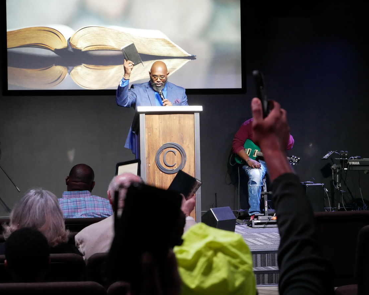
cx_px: 181
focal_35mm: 105
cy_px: 148
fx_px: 1147
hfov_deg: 18.3
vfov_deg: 14.7
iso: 3200
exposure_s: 1/80
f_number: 5.6
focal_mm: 50
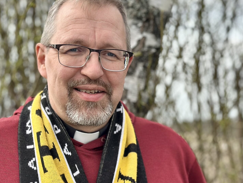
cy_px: 102
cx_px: 129
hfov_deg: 22.8
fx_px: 604
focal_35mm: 86
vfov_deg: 17.2
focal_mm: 6.86
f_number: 1.78
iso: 80
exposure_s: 1/1751
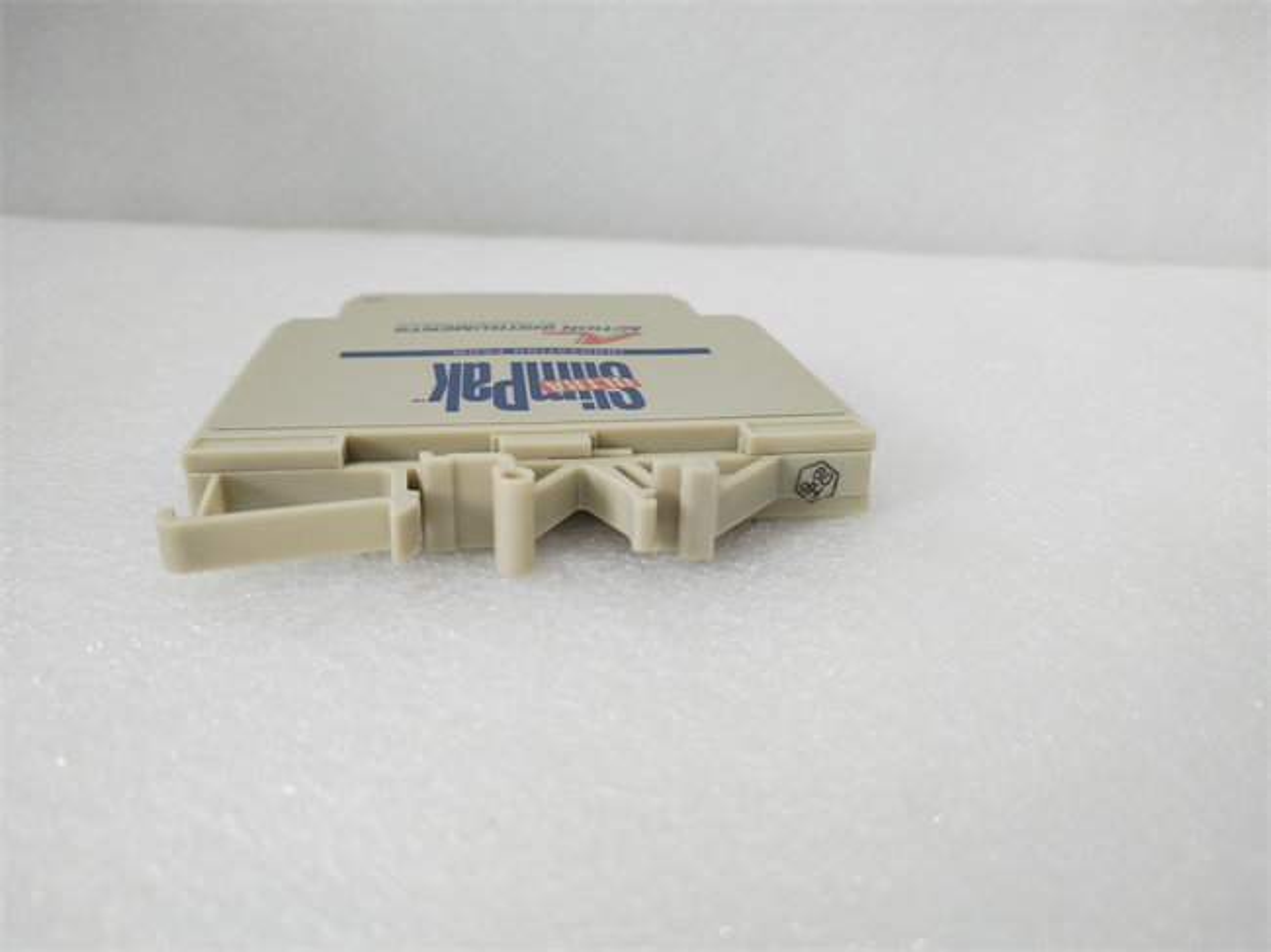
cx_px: 636
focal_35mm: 26
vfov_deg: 53.0
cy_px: 476
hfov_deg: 67.3
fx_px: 954
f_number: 1.8
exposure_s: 1/50
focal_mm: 4.75
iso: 320
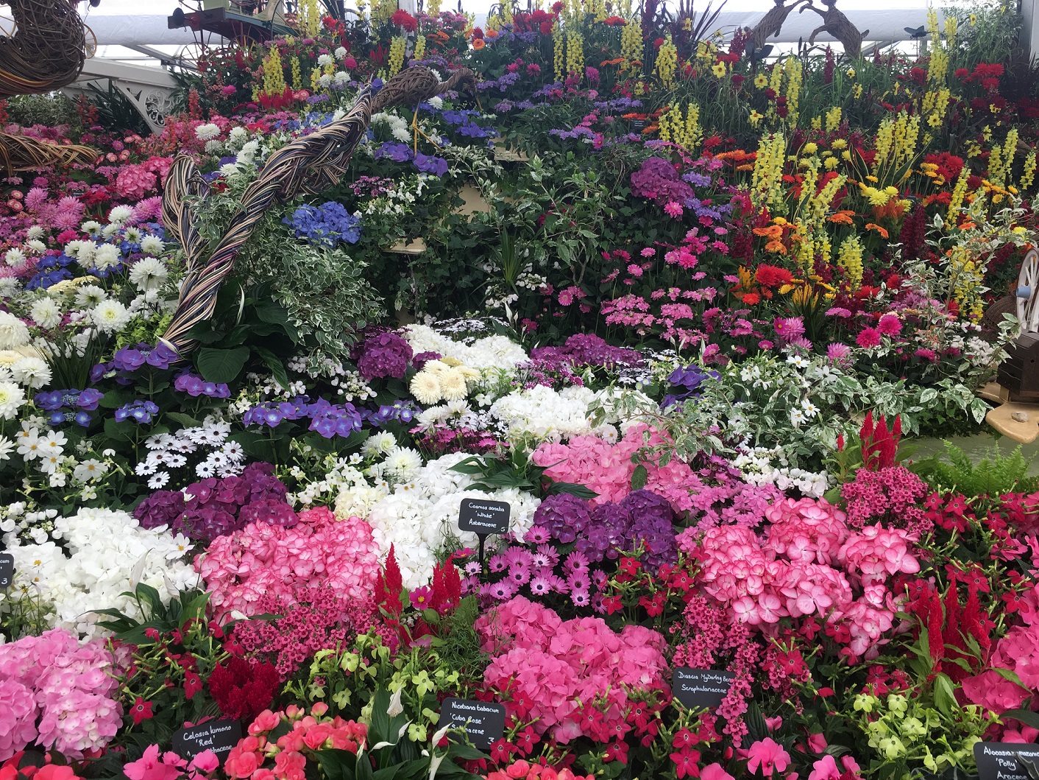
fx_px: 870
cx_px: 520
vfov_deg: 48.2
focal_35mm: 29
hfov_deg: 61.7
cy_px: 390
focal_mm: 4.15
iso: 25
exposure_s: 1/100
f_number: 2.2
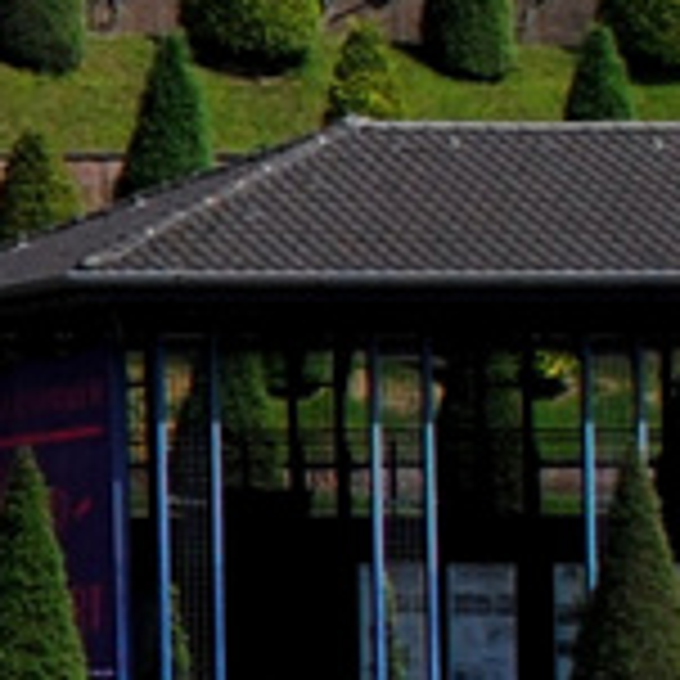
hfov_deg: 6.0
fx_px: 5445
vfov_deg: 7.1
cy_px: 356
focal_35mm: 245
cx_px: -2011
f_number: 5.6
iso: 200
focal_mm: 18
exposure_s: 1/1250
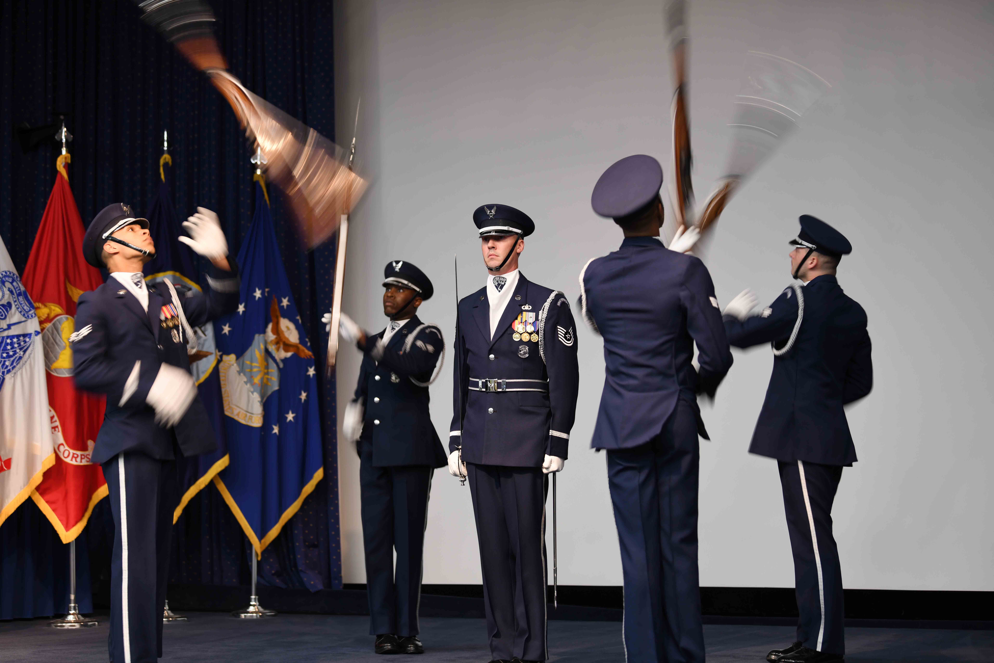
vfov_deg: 19.5
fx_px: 1933
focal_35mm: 70
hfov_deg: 28.8
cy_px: 332
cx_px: 497
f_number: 2.8
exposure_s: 1/25
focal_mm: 70
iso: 400
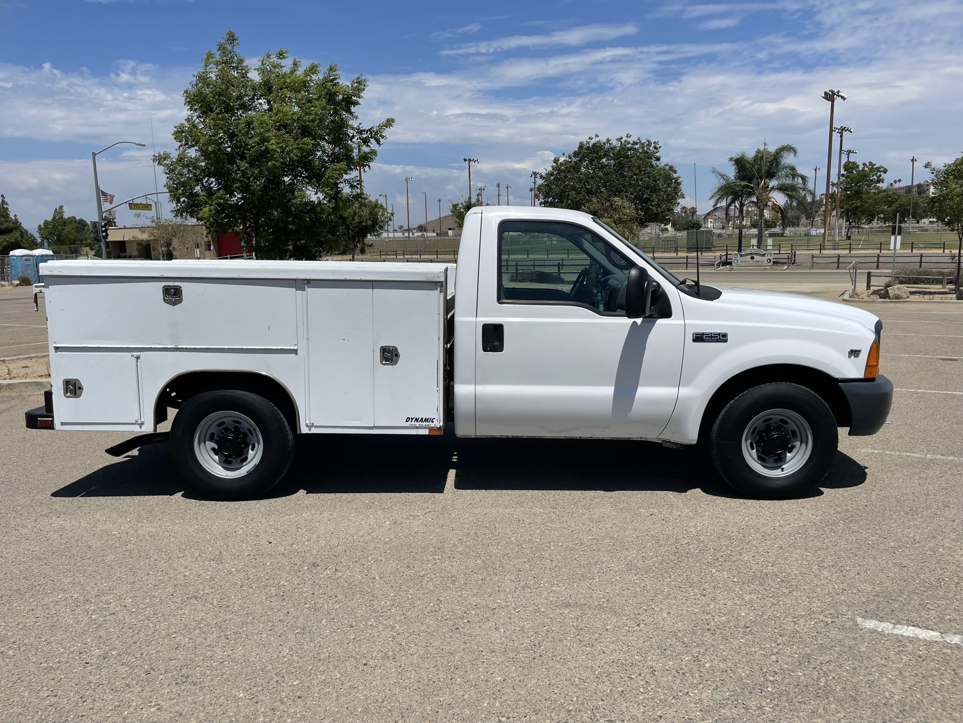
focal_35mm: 26
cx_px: 482
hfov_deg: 67.3
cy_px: 362
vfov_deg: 53.1
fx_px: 723
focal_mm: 5.1
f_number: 1.6
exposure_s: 1/7407
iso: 32
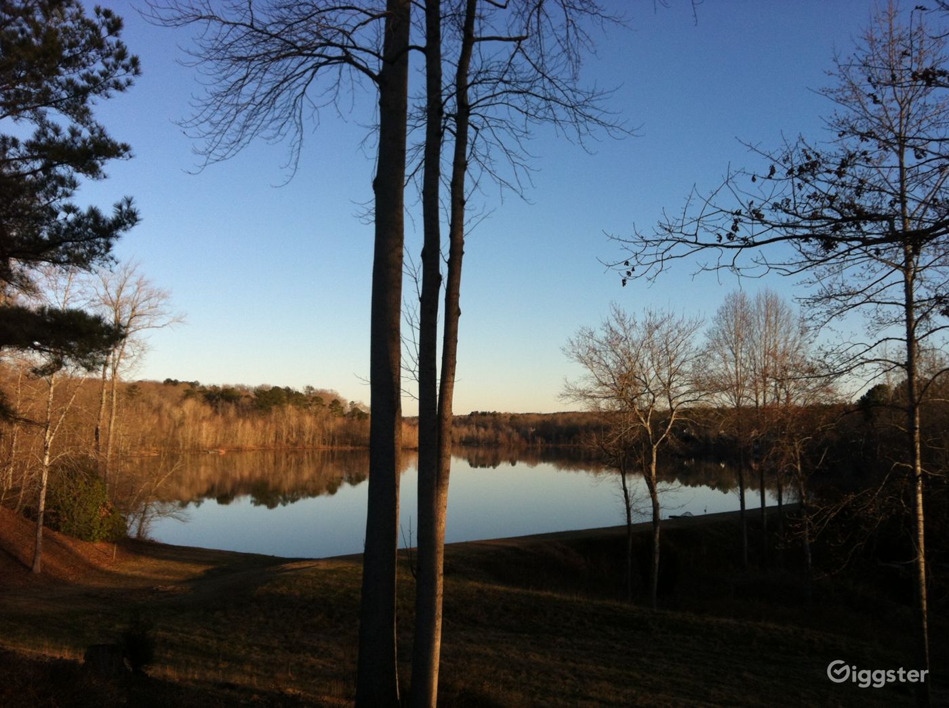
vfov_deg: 40.6
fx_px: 958
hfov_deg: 52.7
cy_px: 354
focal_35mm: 35
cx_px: 474
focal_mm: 3.85
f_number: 2.8
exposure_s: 1/736
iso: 80
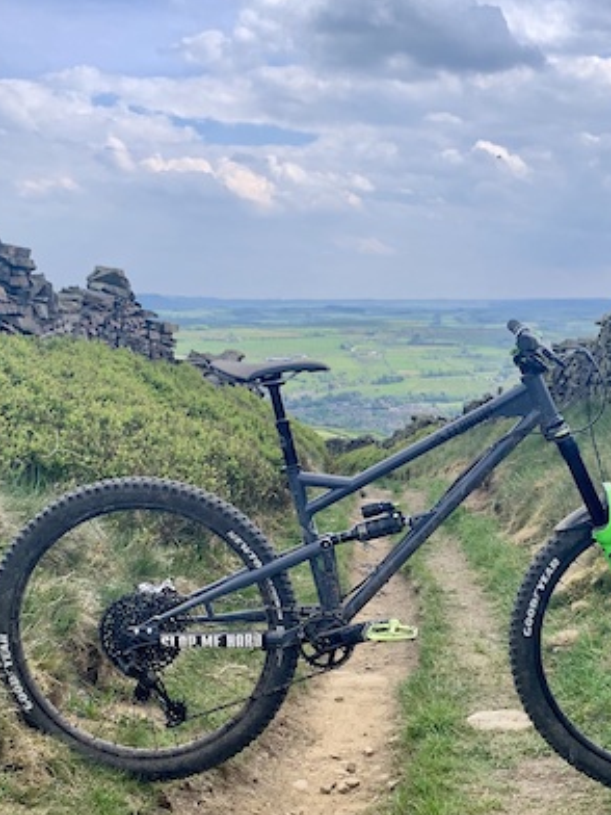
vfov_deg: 36.0
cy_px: 487
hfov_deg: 27.4
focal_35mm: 53
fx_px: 1247
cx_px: 393
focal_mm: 4.25
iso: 25
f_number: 1.8
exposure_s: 1/442
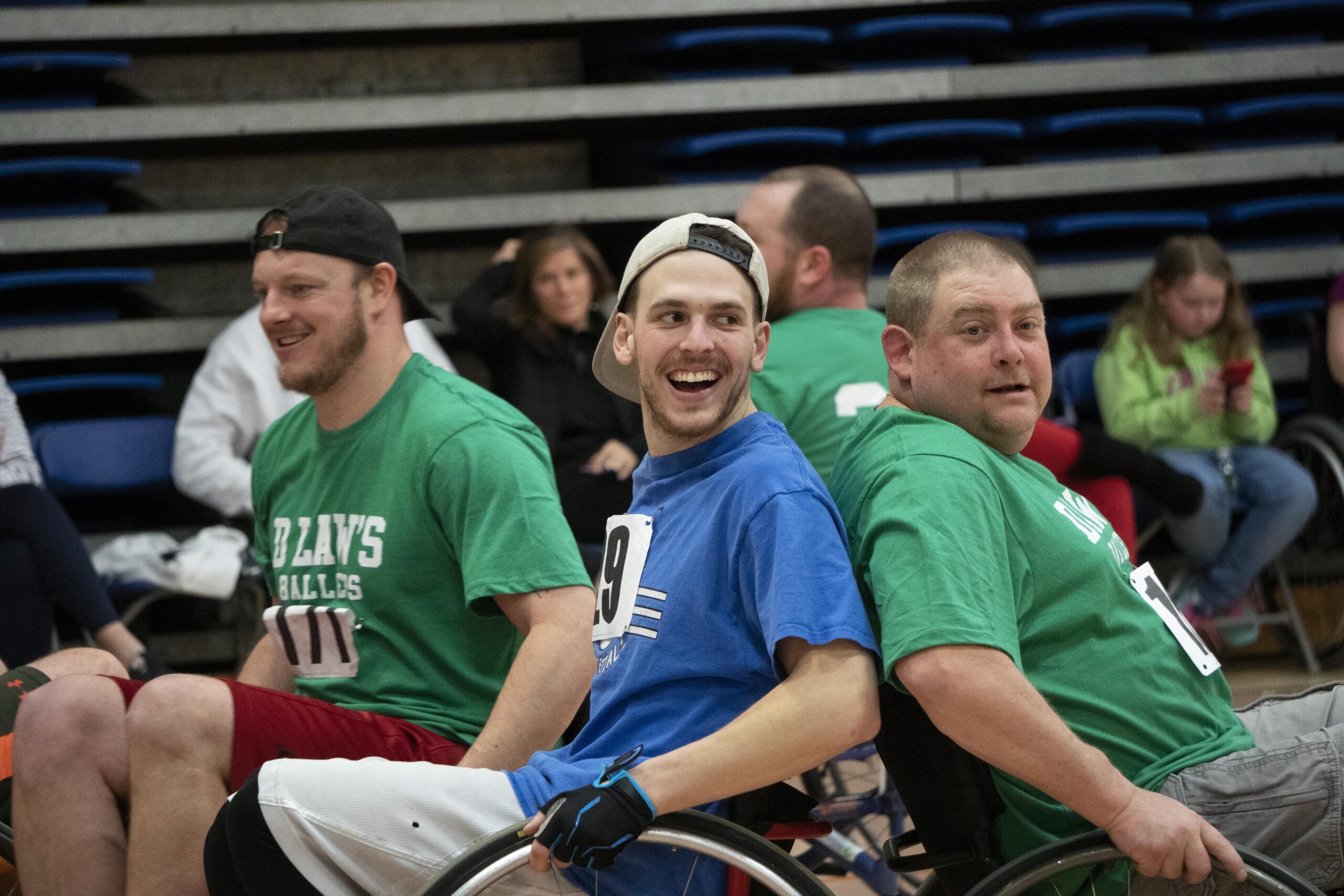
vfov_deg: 6.9
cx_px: 672
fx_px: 7392
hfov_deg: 10.4
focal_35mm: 198
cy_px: 448
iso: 5000
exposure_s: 1/250
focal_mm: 132
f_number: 5.6
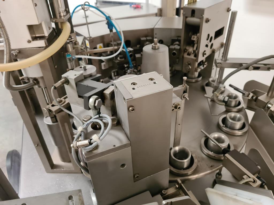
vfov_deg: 53.1
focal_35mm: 26
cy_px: 102
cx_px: 137
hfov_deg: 67.3
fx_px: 206
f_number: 1.8
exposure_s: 1/50
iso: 320
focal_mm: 5.4
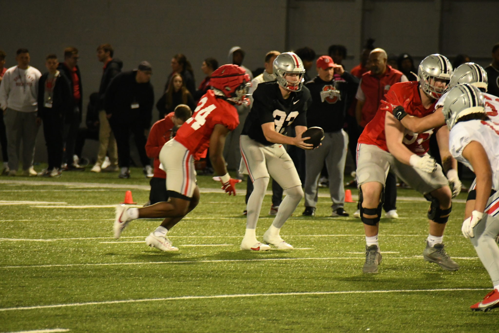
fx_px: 6237
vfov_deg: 3.1
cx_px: 250
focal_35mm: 450
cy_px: 166
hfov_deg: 4.6
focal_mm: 300
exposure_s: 1/320
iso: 5000
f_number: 5.6
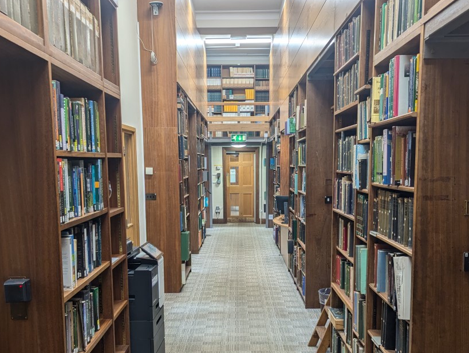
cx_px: 233
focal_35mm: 35
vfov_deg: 40.5
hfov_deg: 52.6
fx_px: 475
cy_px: 223
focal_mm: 6.81
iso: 96
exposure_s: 1/54.3
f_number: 1.85
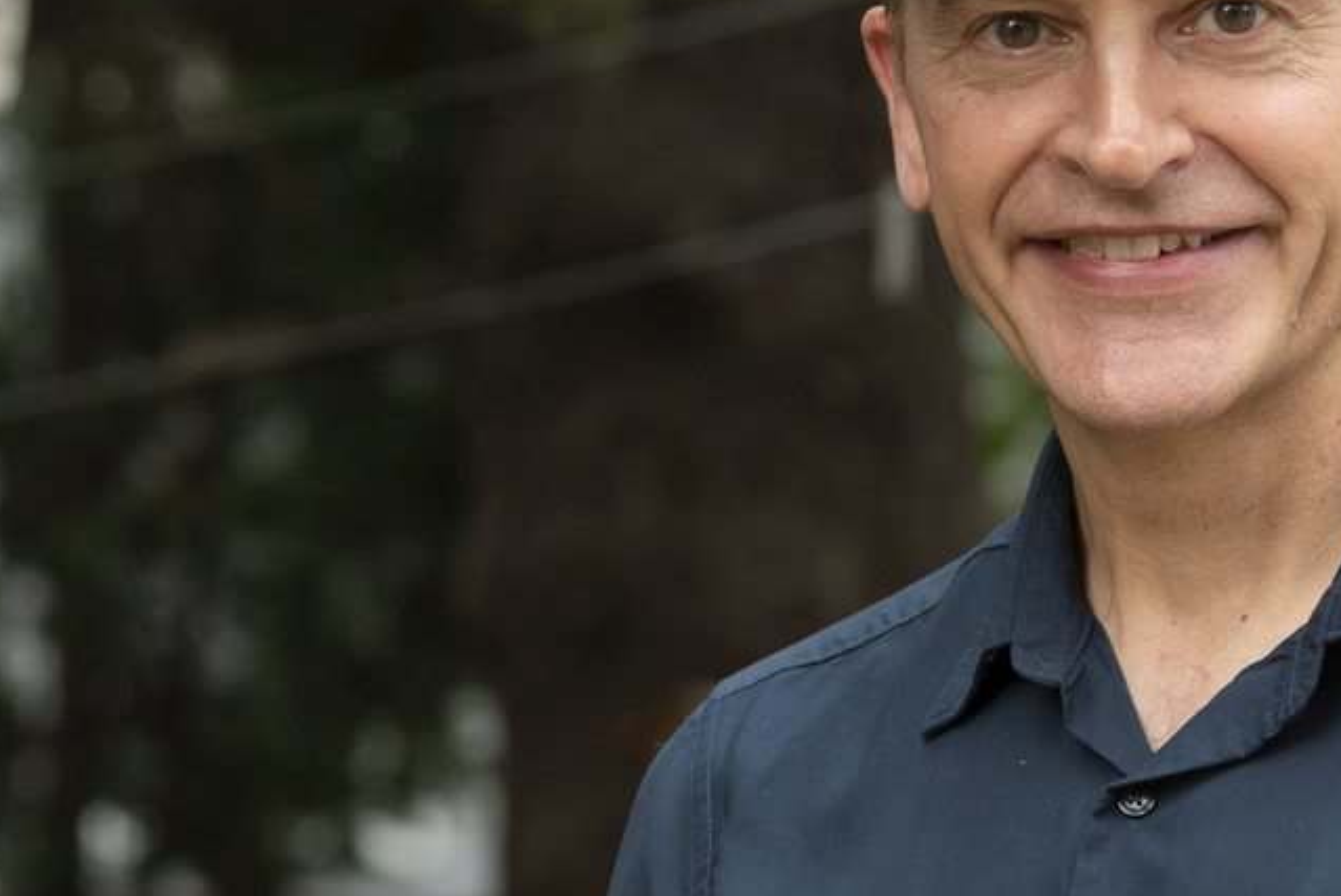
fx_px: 11704
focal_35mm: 314
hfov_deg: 6.6
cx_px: 590
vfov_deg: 4.4
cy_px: 740
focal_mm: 98
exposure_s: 1/320
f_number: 5
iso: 400
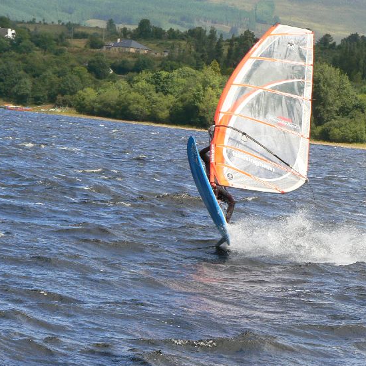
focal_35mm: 202
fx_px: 2416
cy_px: 178
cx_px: 250
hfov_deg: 8.7
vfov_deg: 8.7
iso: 80
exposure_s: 1/250
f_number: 5.6
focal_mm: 26.2
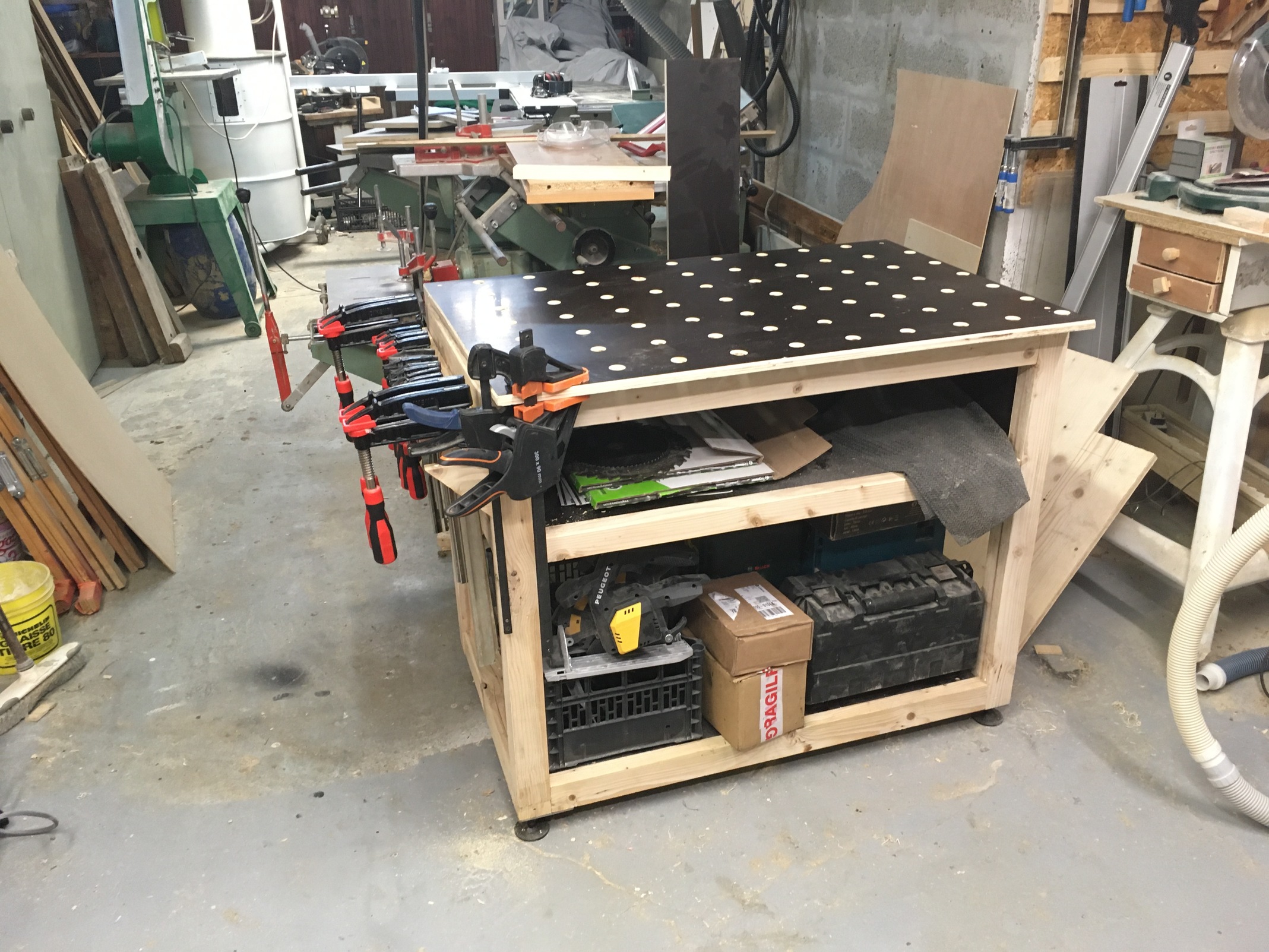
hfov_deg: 61.7
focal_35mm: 29
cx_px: 634
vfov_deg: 48.2
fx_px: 1063
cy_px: 476
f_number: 2.2
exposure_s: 1/20
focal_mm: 4.15
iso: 200
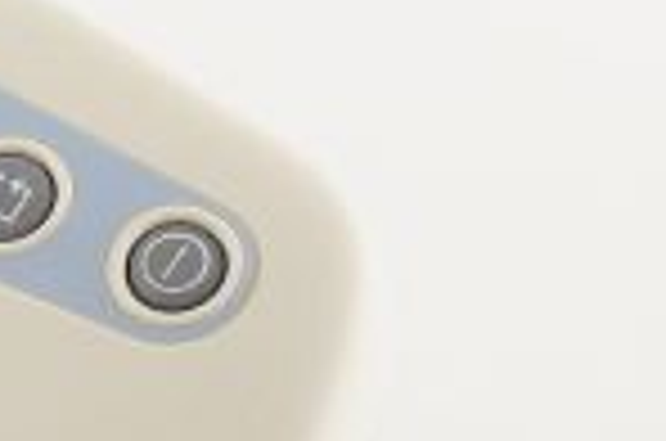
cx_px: -608
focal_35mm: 203
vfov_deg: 6.7
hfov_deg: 9.6
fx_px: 3747
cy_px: -11
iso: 1600
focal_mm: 50
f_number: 11
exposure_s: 1/125
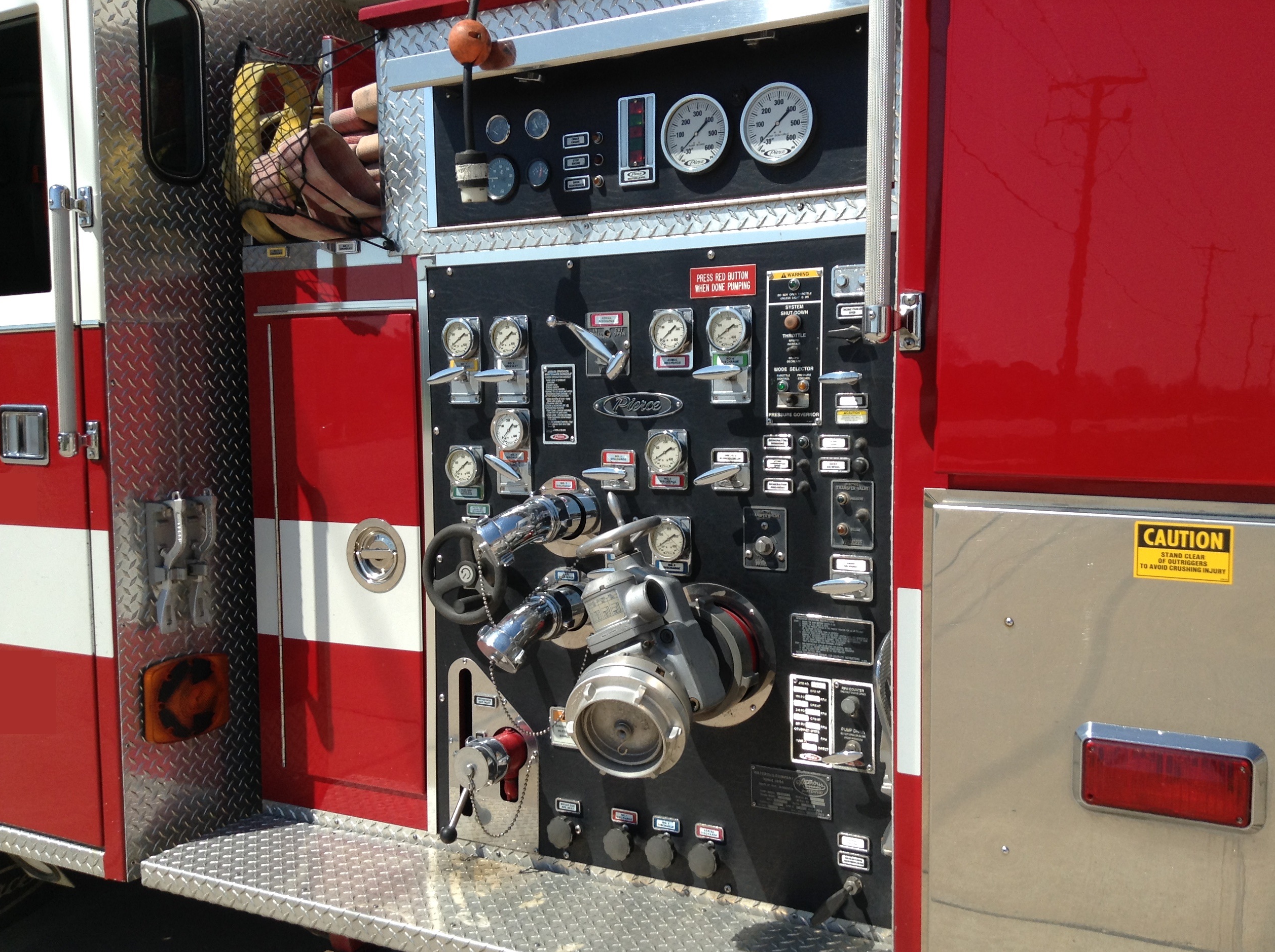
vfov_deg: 41.7
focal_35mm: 34
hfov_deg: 54.0
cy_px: 486
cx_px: 652
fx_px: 1250
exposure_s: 1/1208
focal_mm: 3.3
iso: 25
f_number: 2.4
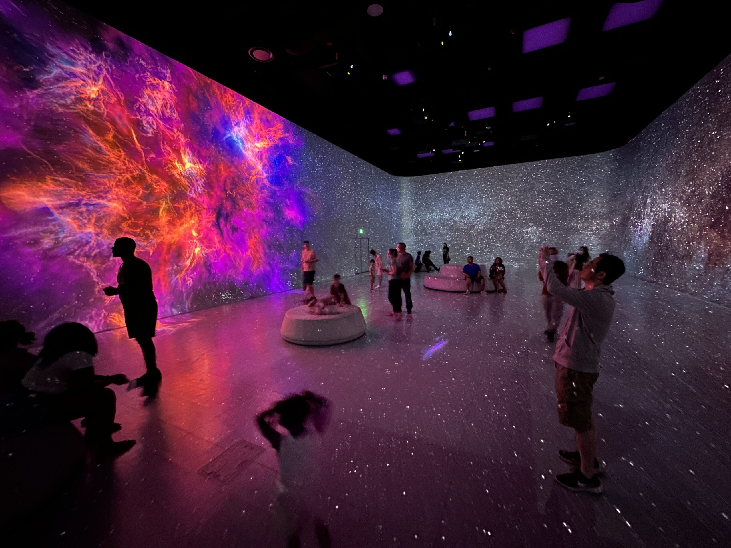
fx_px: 296
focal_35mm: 14
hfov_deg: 102.1
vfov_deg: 85.7
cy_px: 274
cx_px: 366
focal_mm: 2.22
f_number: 2.2
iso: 1000
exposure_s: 1/10
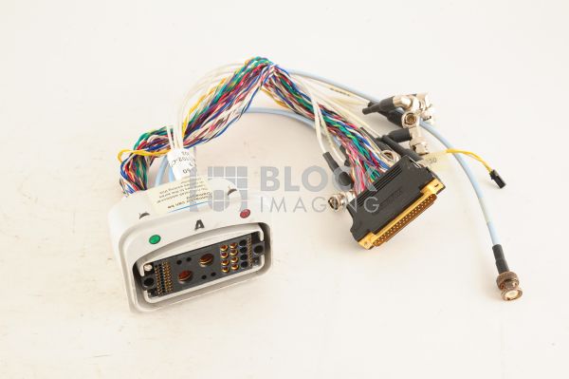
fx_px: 790
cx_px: 284
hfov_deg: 39.6
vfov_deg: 26.9
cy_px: 190
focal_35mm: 50
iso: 1600
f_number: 13
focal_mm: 50
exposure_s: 1/160
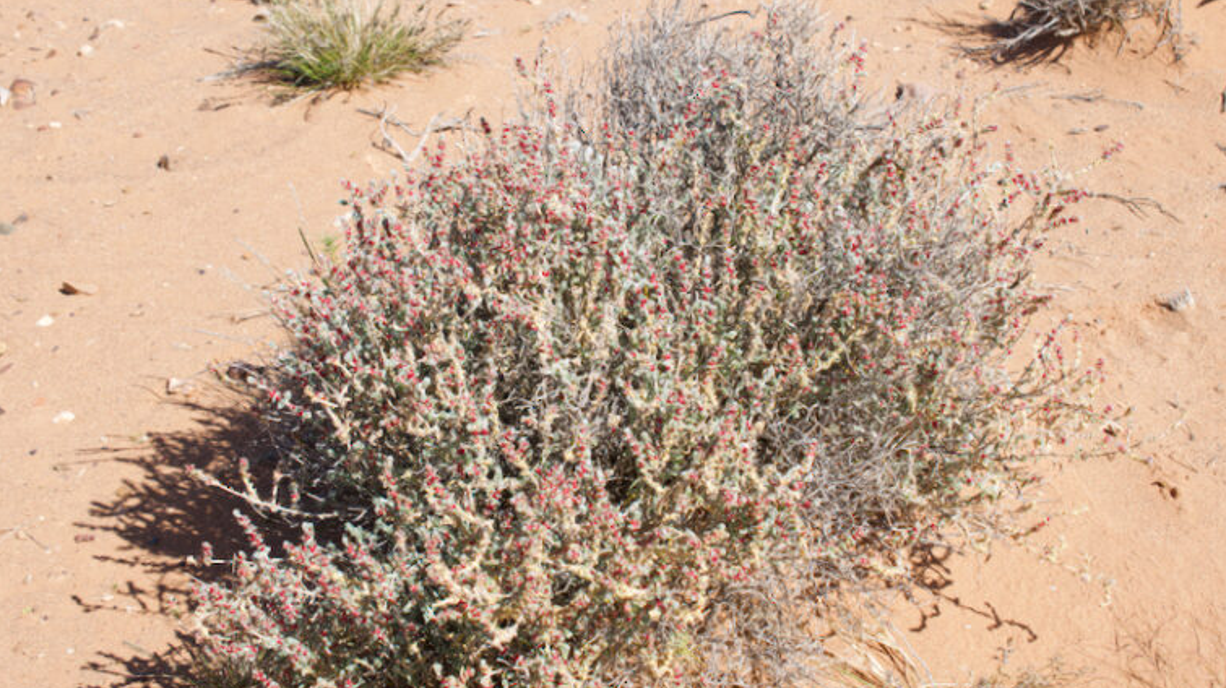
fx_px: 2080
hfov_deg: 32.8
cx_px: 620
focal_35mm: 64
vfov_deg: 18.8
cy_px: 307
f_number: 9
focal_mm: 40
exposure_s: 1/320
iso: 125
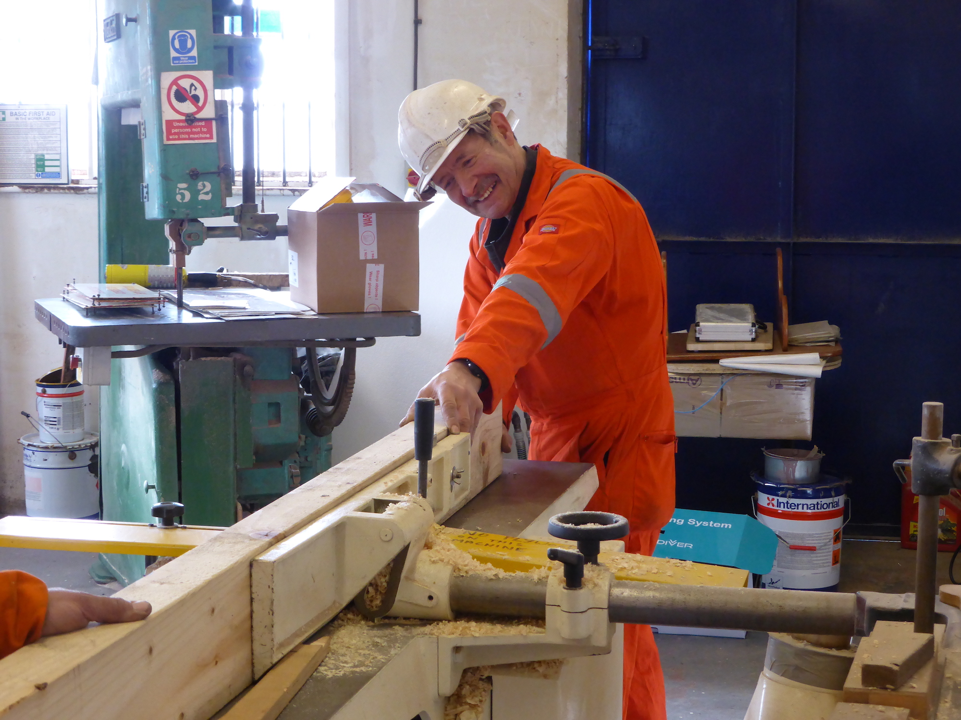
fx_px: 1805
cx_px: 480
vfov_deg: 22.6
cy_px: 360
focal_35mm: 65
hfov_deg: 29.8
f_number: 4.8
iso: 400
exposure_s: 1/40
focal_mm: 11
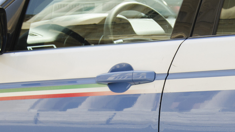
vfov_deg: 5.9
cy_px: 156
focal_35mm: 205
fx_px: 1277
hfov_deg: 10.5
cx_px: 176
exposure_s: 1/400
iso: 320
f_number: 8
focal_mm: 60
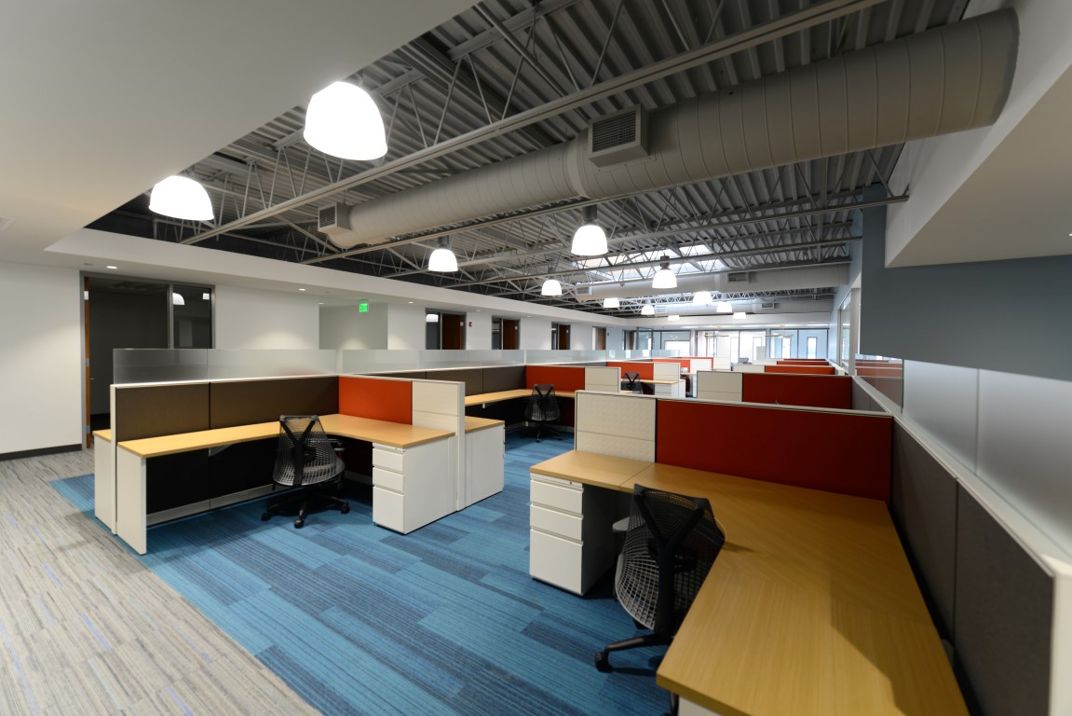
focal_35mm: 14
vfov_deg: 81.2
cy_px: 358
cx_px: 536
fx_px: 417
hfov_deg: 104.2
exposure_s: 1/15
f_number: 4
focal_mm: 14
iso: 180
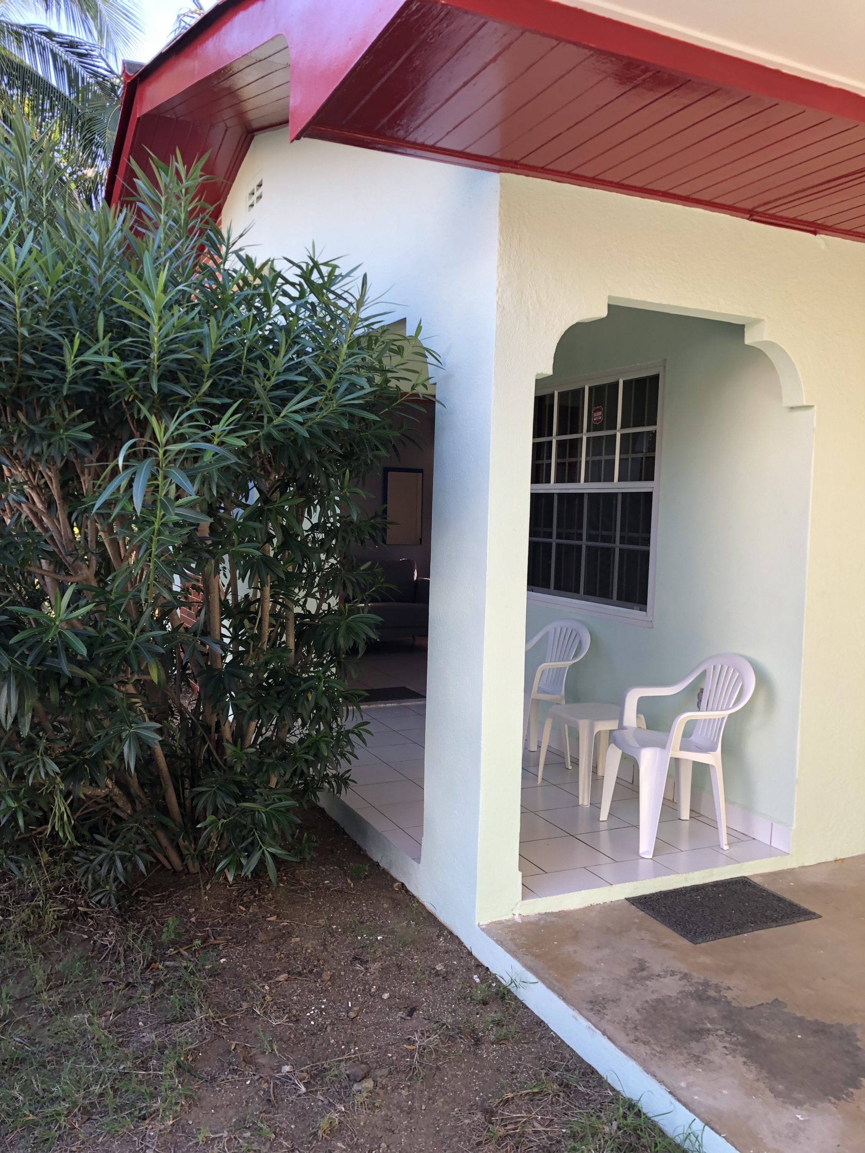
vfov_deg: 63.4
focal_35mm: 28
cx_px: 432
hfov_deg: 49.7
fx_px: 933
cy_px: 576
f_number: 1.8
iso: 32
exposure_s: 1/120
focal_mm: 4
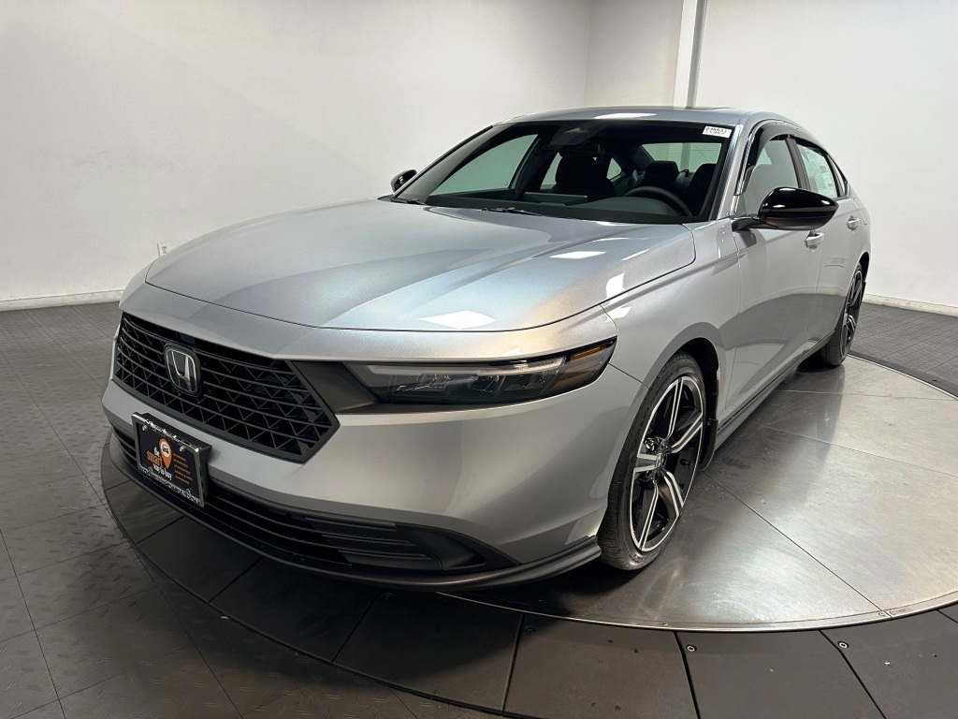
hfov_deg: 71.6
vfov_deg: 56.8
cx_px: 479
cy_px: 360
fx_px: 664
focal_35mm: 24
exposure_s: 1/60
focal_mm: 6.86
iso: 250
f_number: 1.78
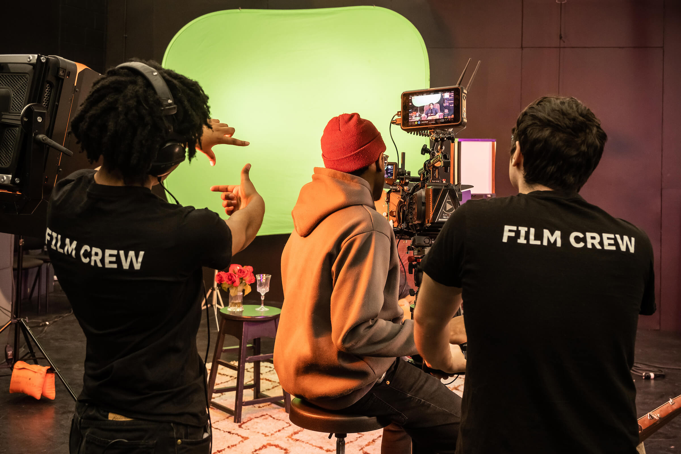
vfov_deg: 27.5
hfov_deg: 40.3
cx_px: 340
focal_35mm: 49
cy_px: 227
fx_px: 927
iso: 1600
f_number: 4.5
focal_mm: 32.5
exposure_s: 1/60
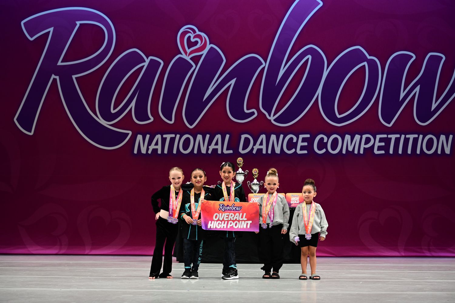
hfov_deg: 28.8
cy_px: 152
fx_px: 885
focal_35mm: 70
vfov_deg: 19.5
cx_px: 228
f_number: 4
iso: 500
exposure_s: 1/250
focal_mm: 70
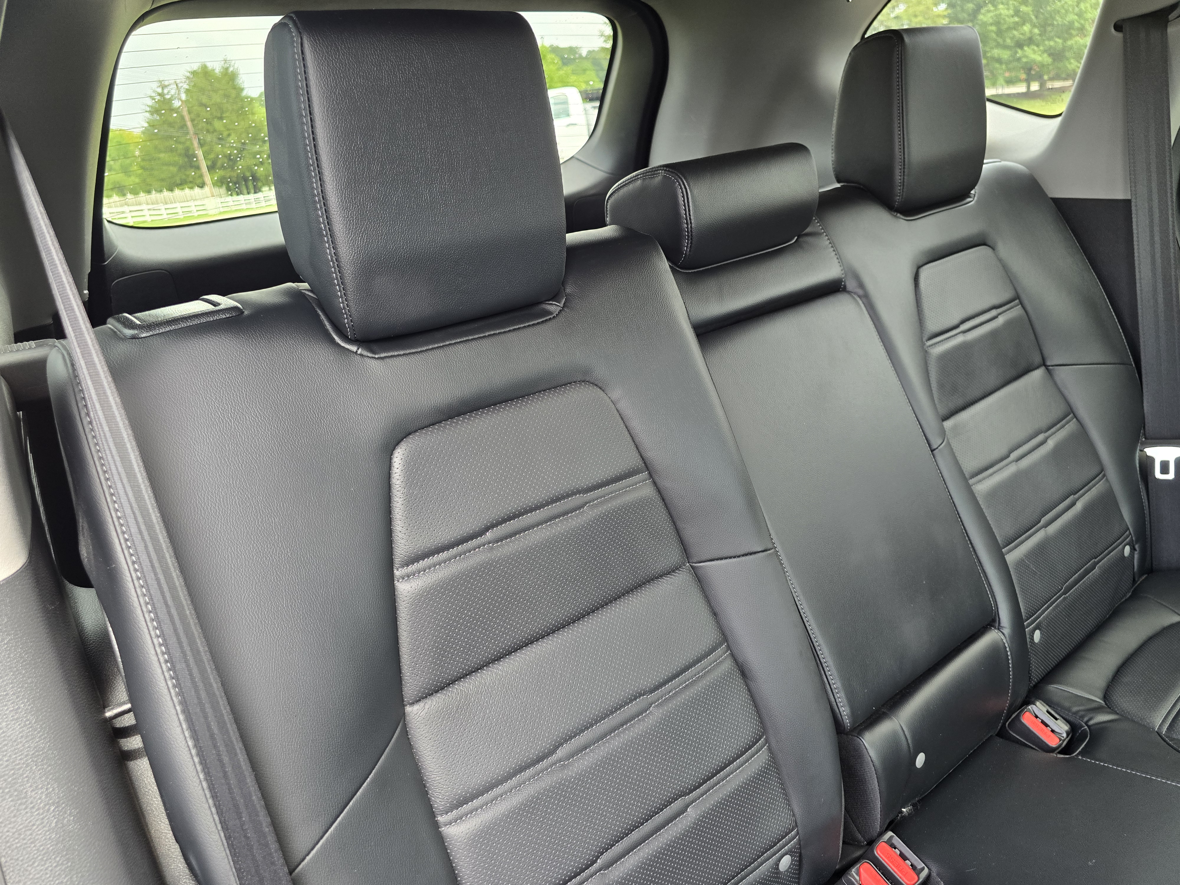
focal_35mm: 23
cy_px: 442
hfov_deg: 73.9
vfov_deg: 58.9
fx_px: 784
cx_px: 590
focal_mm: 6.3
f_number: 1.7
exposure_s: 1/180
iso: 125
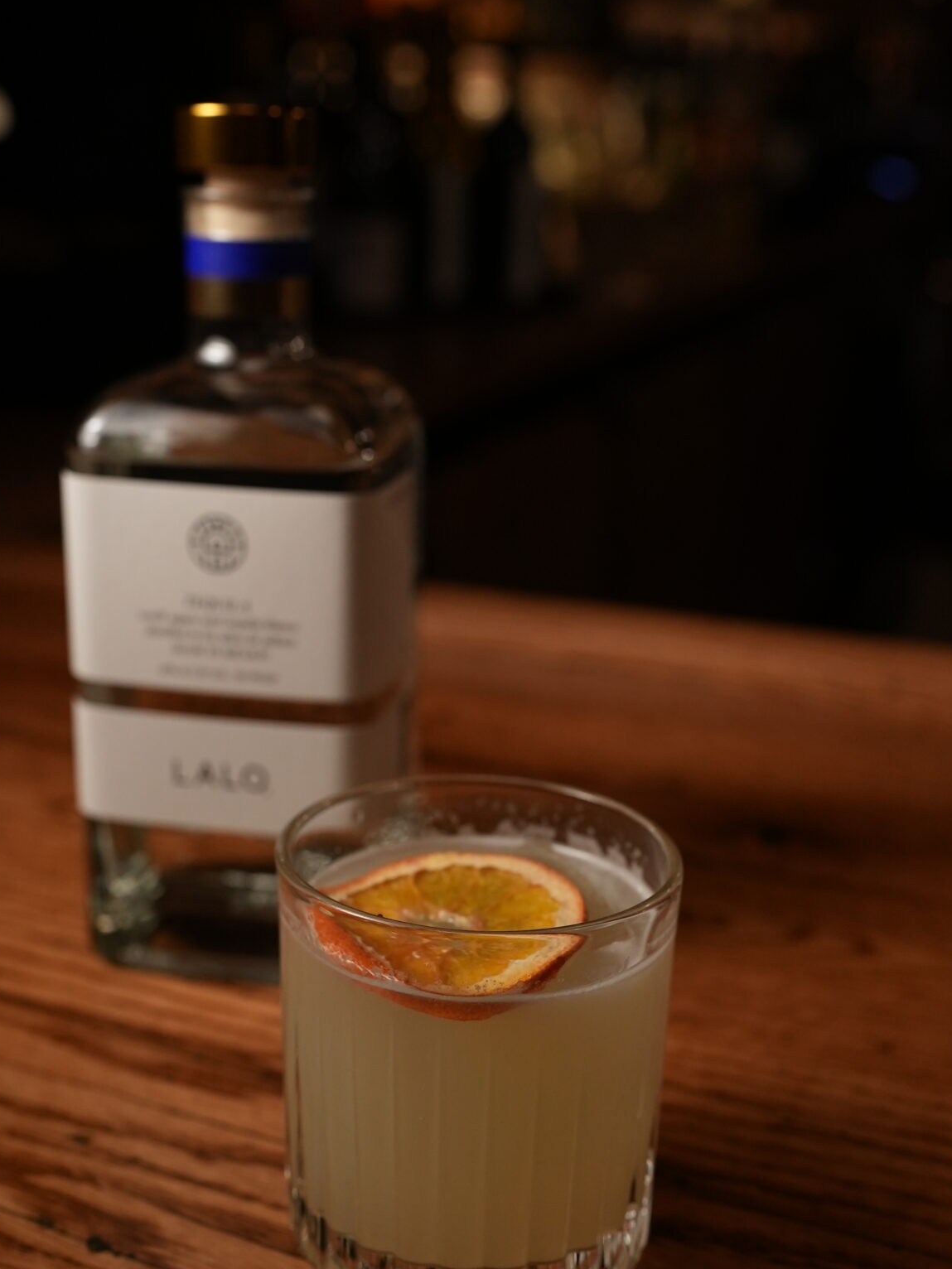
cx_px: 408
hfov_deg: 32.1
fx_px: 1650
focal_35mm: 45
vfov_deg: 41.9
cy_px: 739
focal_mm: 35
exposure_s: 1/160
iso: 1600
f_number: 4
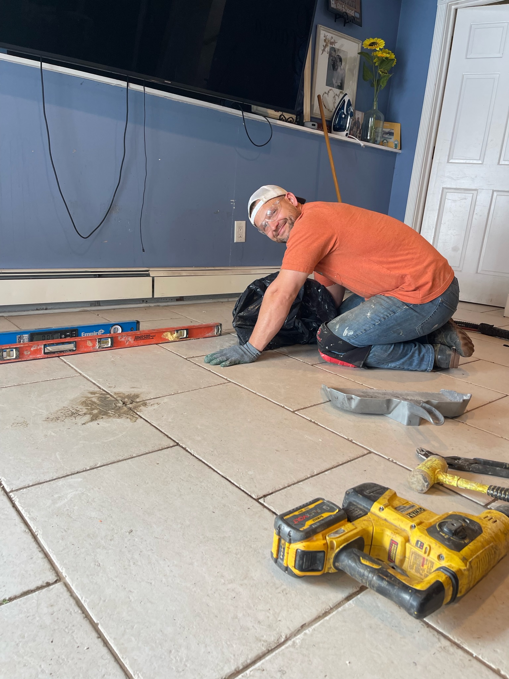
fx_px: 510
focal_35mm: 26
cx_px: 254
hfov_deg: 53.0
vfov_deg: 67.3
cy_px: 340
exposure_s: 1/120
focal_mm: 5.1
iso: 125
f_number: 1.6
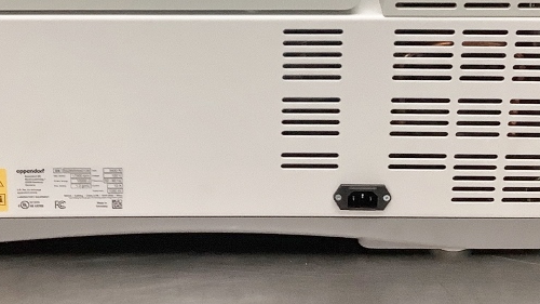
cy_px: -74
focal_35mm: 69
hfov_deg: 30.5
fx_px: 988
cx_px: 227
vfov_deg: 16.6
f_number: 2.4
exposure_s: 1/60
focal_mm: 3.3
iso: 125
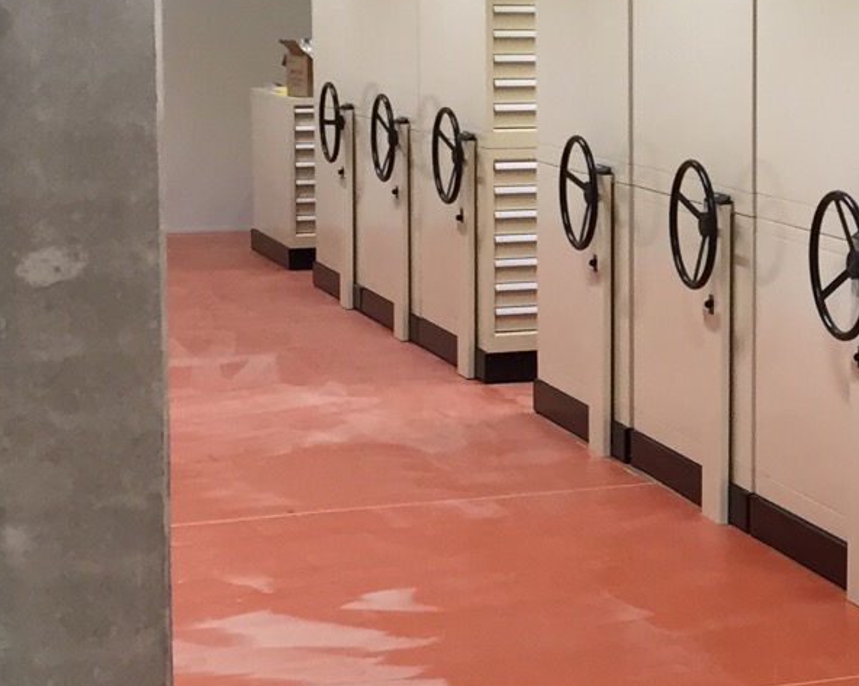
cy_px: 235
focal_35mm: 98
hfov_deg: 18.4
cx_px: 1074
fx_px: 2490
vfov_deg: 15.7
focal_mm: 4.15
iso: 40
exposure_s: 1/33
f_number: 2.2
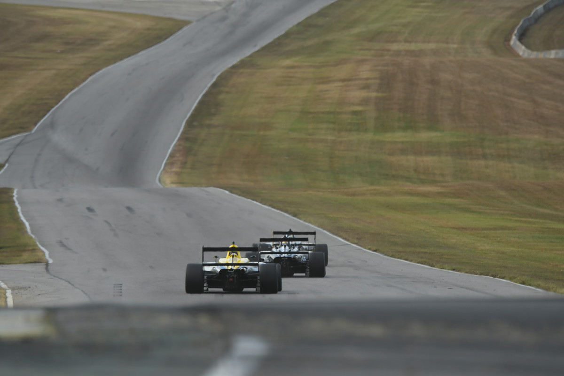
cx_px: 282
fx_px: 7049
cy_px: 188
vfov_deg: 3.1
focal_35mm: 450
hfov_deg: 4.6
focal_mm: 300
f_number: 5.6
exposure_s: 1/640
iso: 400
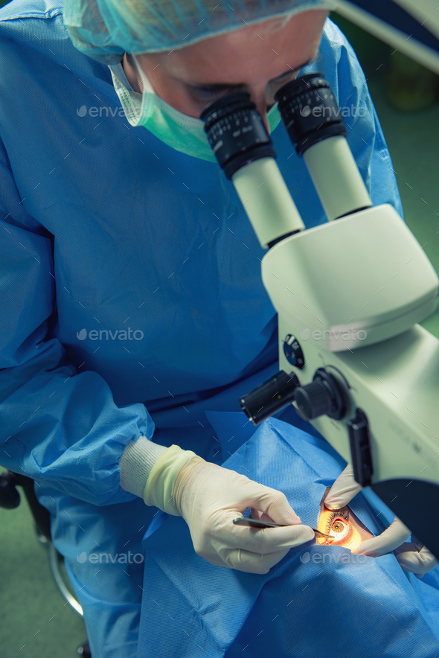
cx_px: 220
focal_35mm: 48
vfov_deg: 41.1
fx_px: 877
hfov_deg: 28.1
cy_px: 329
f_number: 4.5
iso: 100
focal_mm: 48
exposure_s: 1/125
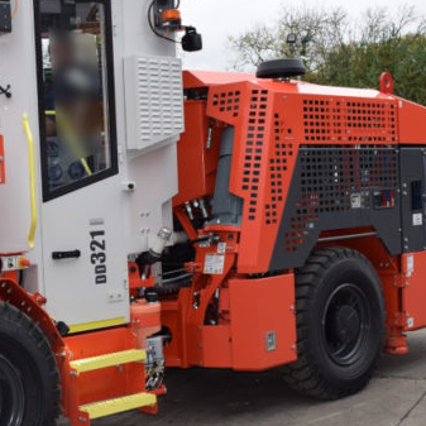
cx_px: 86
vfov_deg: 26.9
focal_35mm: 64
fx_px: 891
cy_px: 238
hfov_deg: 26.4
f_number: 5.6
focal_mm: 22
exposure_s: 1/125
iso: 125
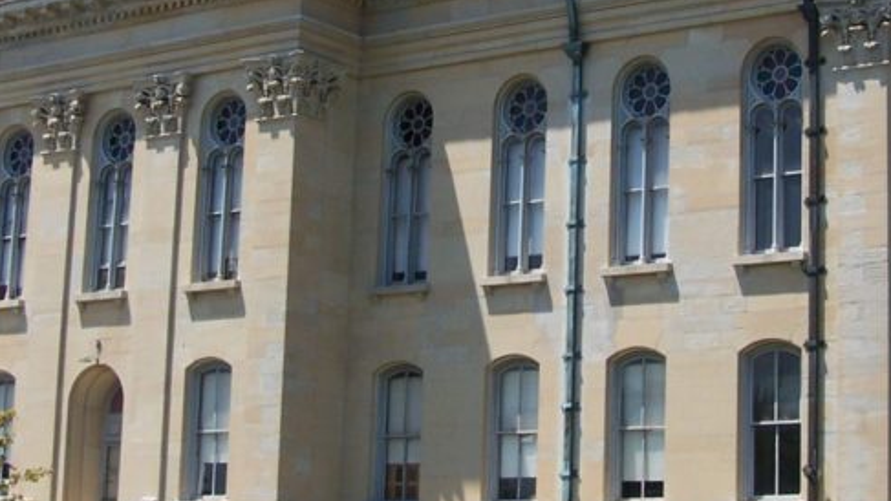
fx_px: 2056
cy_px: 168
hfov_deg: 24.4
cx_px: 494
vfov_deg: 13.9
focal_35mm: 87
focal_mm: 6.3
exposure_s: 1/750
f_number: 4
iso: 80
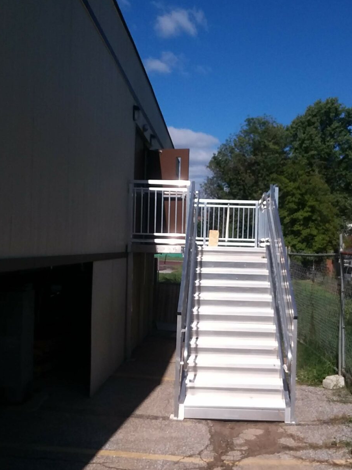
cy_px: 235
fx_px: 502
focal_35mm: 37
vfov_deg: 50.1
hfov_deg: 38.5
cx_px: 208
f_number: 1.9
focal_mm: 2.47
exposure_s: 1/2747
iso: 40
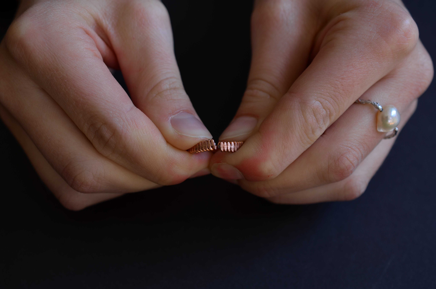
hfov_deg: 33.5
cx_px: 218
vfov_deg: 22.5
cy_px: 144
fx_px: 725
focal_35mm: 60
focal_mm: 40
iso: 100
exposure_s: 1/125
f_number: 4
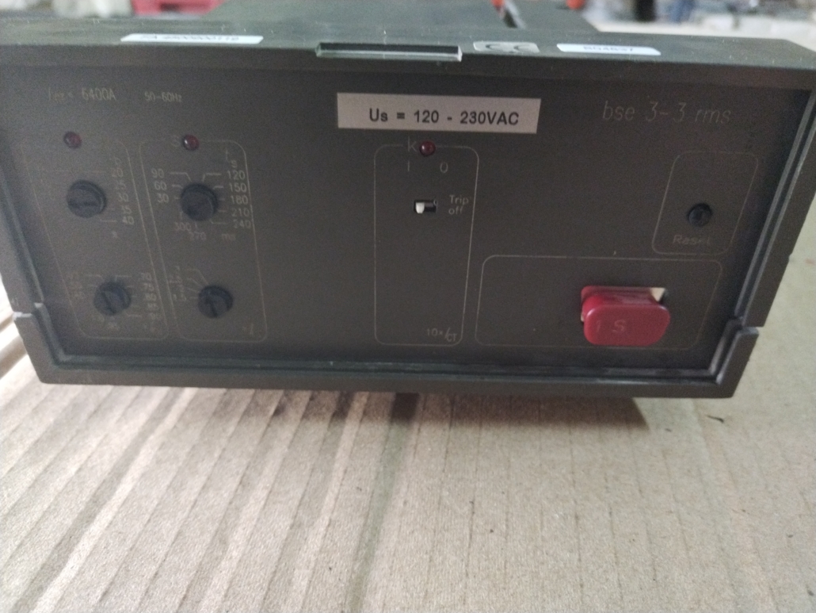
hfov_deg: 67.3
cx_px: 408
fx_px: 613
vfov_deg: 53.1
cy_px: 306
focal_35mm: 26
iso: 1532
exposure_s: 1/20
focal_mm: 4.75
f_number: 1.8
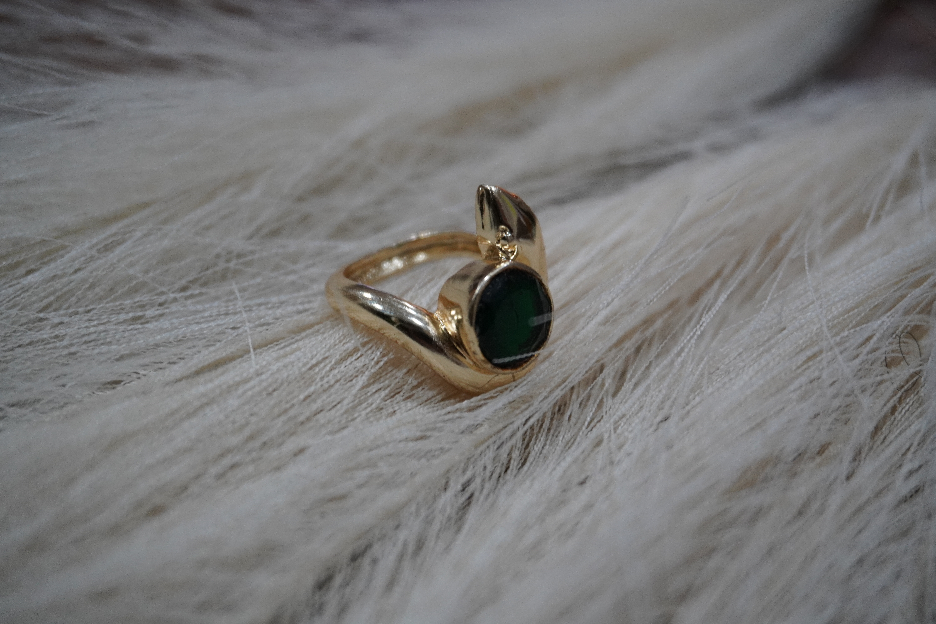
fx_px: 1287
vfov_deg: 27.3
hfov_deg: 40.0
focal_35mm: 50
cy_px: 312
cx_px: 468
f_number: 5
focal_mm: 33
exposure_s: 1/50
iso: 1000
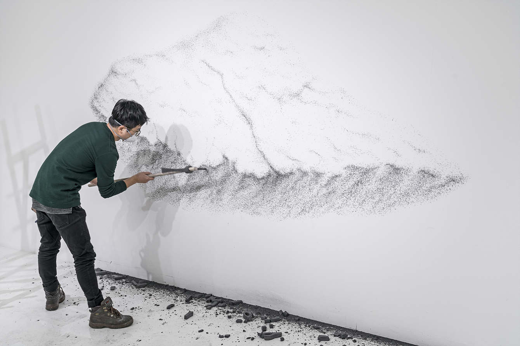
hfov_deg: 54.4
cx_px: 260
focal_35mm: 35
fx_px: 505
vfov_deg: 37.8
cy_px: 173
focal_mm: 35
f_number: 8
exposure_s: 1/8
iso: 100
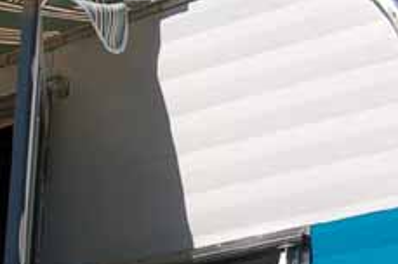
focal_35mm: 120
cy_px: 183
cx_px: 375
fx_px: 1325
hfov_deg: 16.8
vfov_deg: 11.4
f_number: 25
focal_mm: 26
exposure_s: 1/60
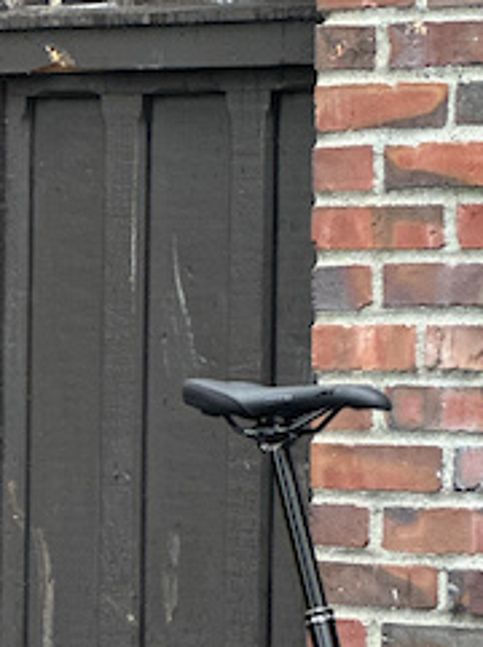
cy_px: 623
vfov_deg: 7.7
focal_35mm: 256
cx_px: 590
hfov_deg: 5.8
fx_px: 4775
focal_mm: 9
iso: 250
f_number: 2.8
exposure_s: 1/113
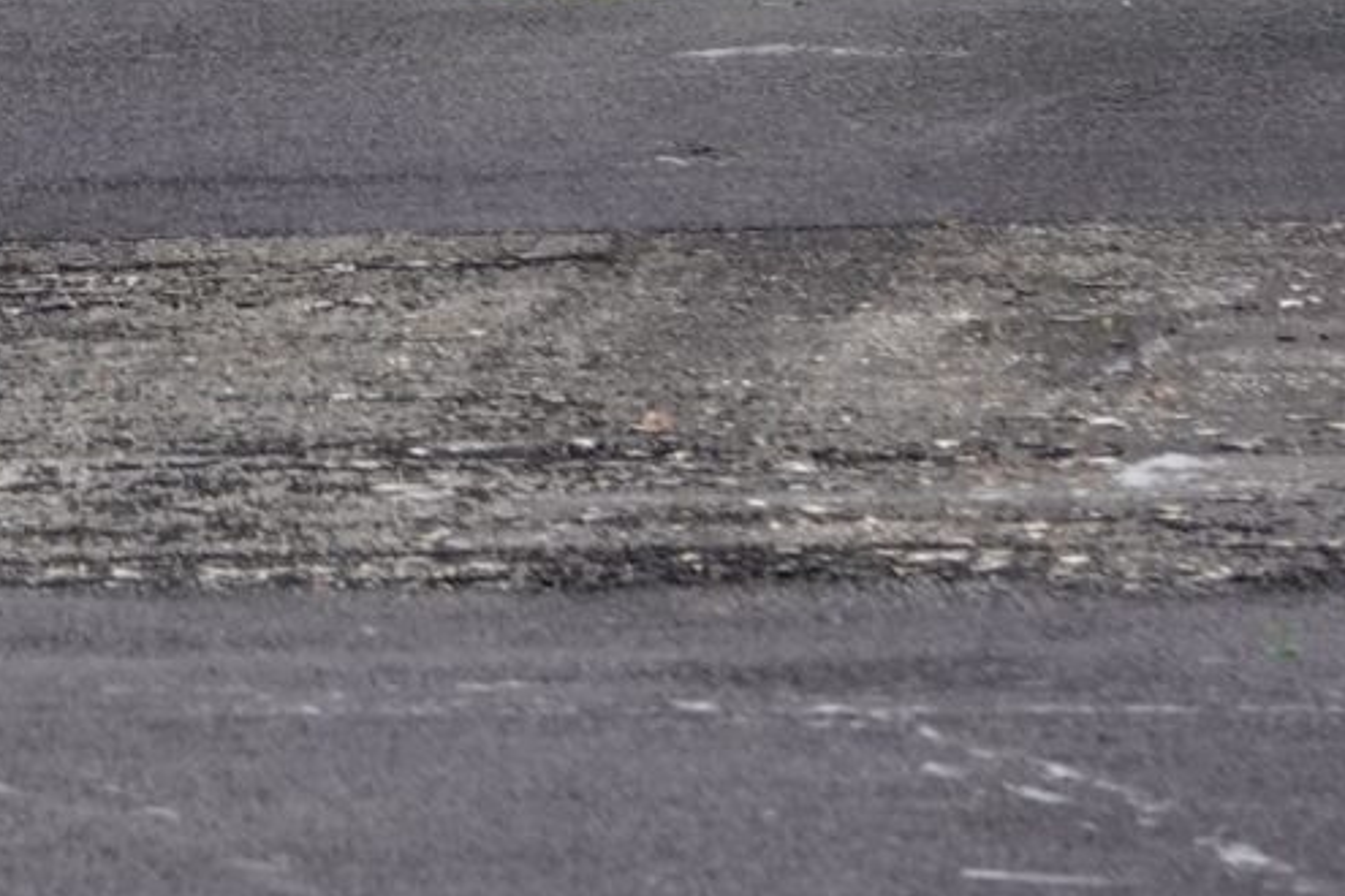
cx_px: -367
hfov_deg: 2.1
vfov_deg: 1.4
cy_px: -1060
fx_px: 37097
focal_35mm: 993
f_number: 4
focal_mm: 70.27
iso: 100
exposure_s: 1/320
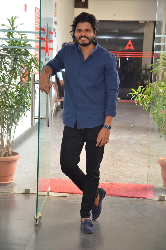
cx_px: 83
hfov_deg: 17.4
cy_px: 125
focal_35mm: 78
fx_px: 542
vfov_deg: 26.0
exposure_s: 1/125
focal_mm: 52
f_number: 5
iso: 1600
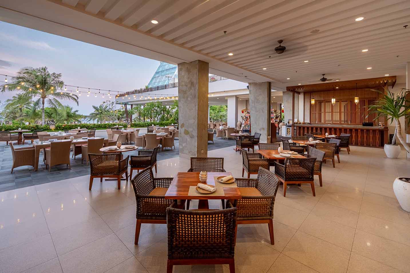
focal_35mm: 15
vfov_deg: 77.3
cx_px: 205
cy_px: 136
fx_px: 171
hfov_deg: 100.4
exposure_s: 1/60
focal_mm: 15
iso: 800
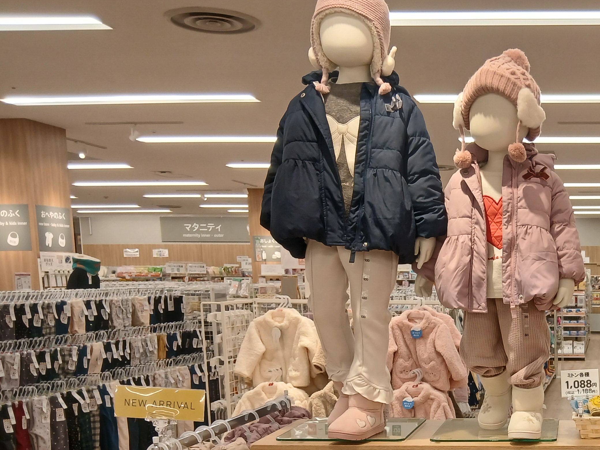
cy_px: 425
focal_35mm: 51
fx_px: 884
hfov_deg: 34.5
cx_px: 584
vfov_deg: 27.3
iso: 40
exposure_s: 1/60
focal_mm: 3.86
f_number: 1.8
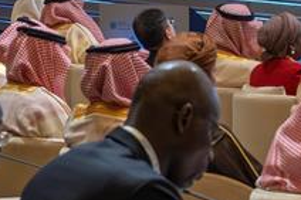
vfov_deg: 4.4
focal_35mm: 309
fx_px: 2582
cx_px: 717
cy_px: 13
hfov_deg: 6.4
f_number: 4.5
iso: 1250
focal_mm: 41
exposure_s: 1/160
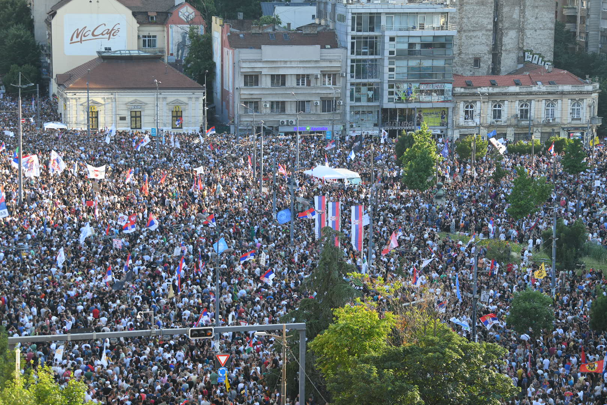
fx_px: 1652
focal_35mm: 98
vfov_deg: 14.0
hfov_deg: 20.8
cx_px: 304
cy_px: 202
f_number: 4
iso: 800
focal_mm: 98
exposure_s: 1/1250
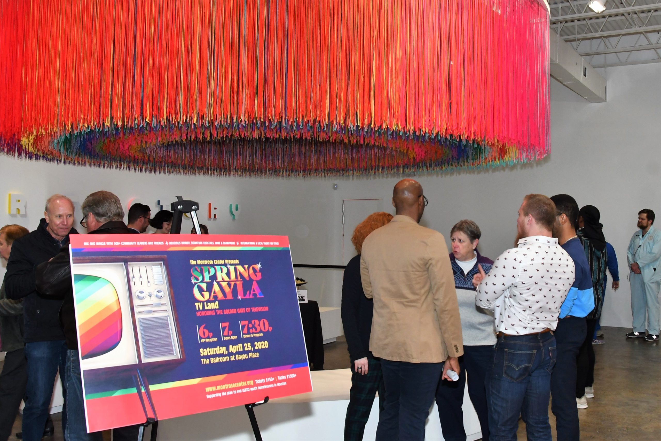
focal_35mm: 27
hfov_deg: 67.4
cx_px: 330
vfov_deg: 47.9
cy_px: 220
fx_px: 496
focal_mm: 18
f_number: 7.1
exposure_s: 1/60
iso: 1000
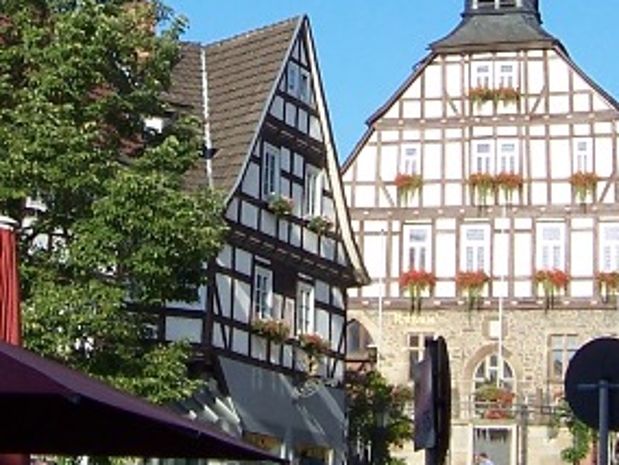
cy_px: -22
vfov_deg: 11.3
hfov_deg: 15.1
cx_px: 185
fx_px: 2325
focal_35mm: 130
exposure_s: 1/350
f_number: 4.8
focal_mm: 6
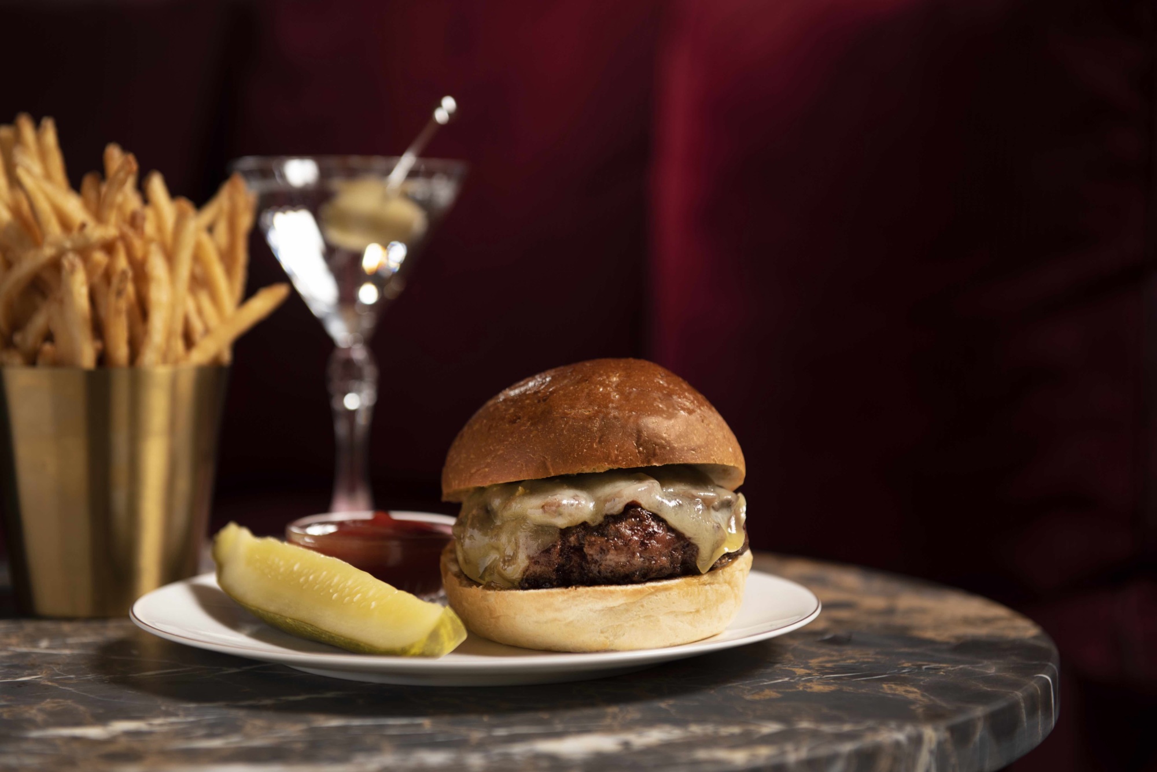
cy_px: 386
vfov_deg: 19.5
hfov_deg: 28.8
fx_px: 2250
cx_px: 578
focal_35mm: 70
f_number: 4
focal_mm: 70
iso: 100
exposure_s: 1/160
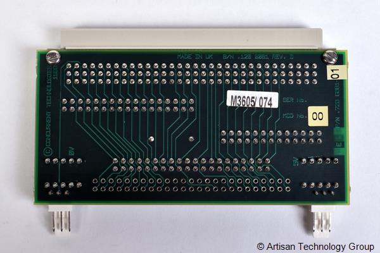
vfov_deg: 25.8
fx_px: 554
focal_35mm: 52
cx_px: 190
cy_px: 126
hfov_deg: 37.9
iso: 200
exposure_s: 1/200
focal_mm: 35
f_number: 13
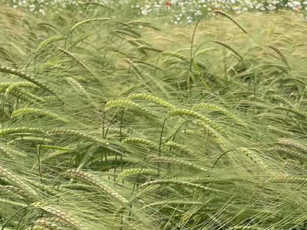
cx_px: 308
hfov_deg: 22.6
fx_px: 736
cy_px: 249
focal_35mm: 83
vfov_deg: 17.2
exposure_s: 1/1401
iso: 32
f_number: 1.6
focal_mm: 4.2
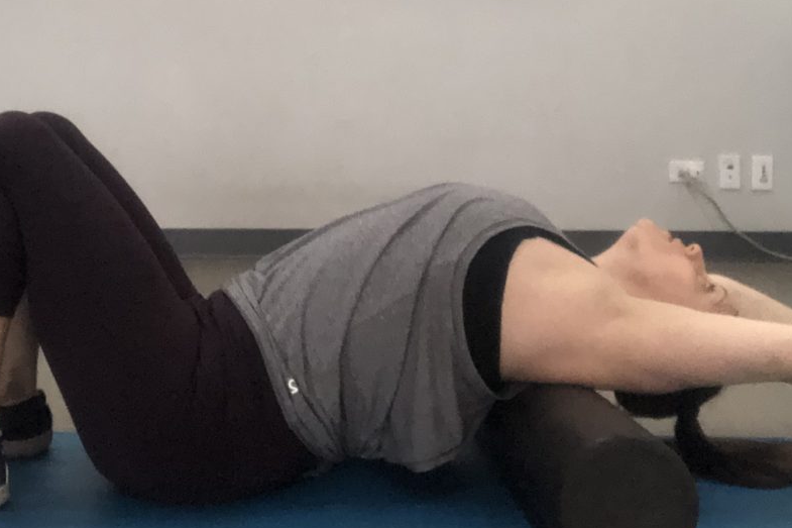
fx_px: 1342
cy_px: 118
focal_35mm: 61
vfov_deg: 22.0
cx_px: 327
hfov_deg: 32.8
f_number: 2.2
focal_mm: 2.87
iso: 160
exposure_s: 1/60
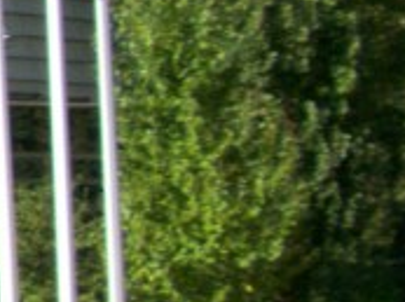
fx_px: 3456
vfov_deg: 5.0
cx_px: -936
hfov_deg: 6.1
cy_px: -126
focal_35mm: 296
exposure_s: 1/226
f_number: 5.6
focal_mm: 7
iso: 80
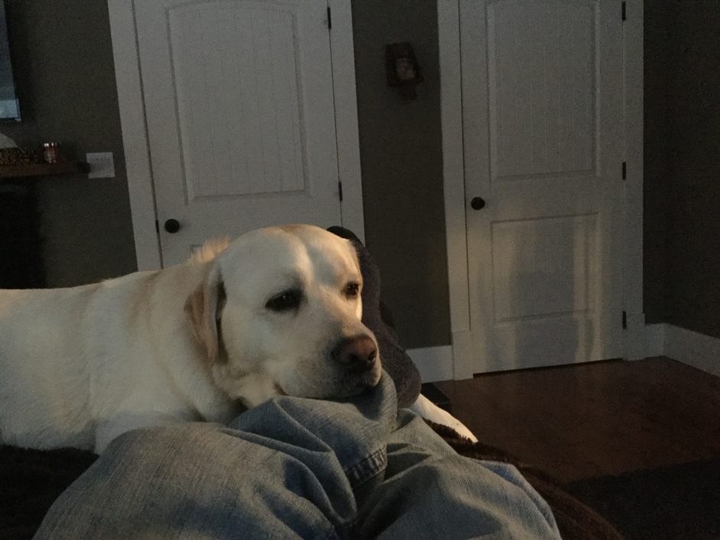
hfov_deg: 58.3
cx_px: 360
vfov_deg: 45.5
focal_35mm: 31
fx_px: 645
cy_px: 270
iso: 800
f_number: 2.4
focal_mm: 3.3
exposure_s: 1/15
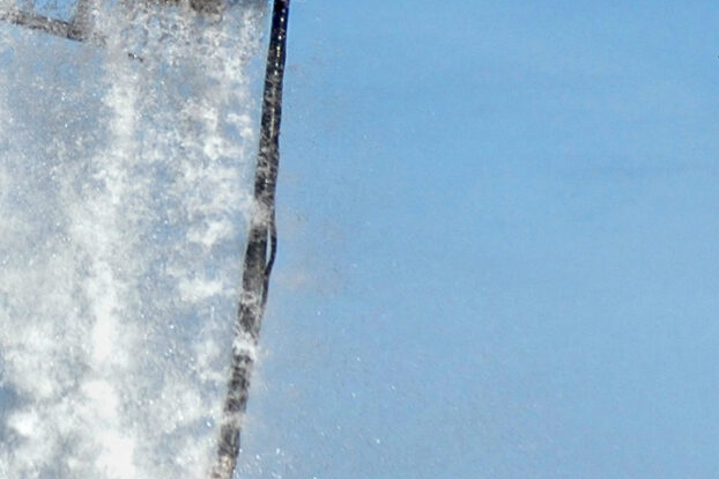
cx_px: 657
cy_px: 69
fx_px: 17866
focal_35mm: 895
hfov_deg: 2.3
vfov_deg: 1.5
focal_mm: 145
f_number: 11
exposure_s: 1/250
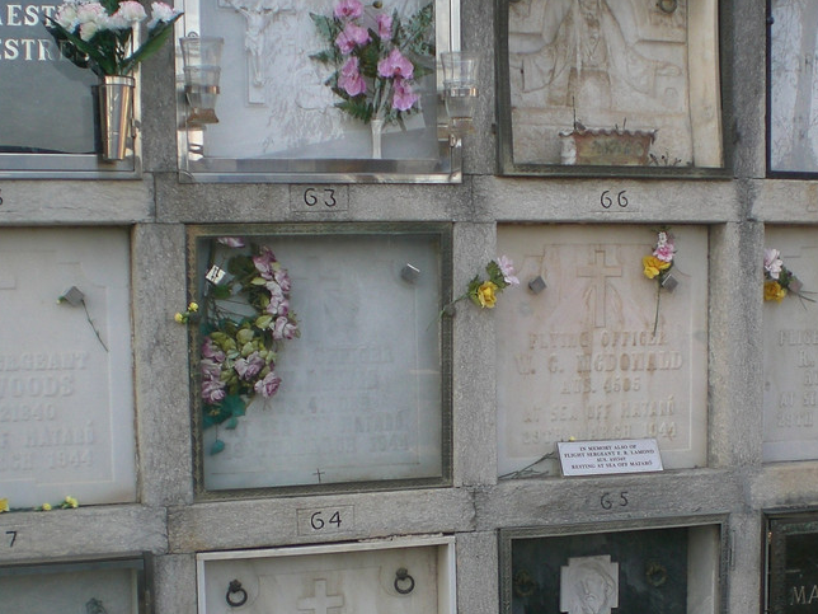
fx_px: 1489
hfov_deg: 30.6
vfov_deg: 23.1
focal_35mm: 63
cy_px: 432
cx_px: 506
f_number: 3.1
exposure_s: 1/125
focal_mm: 6.3
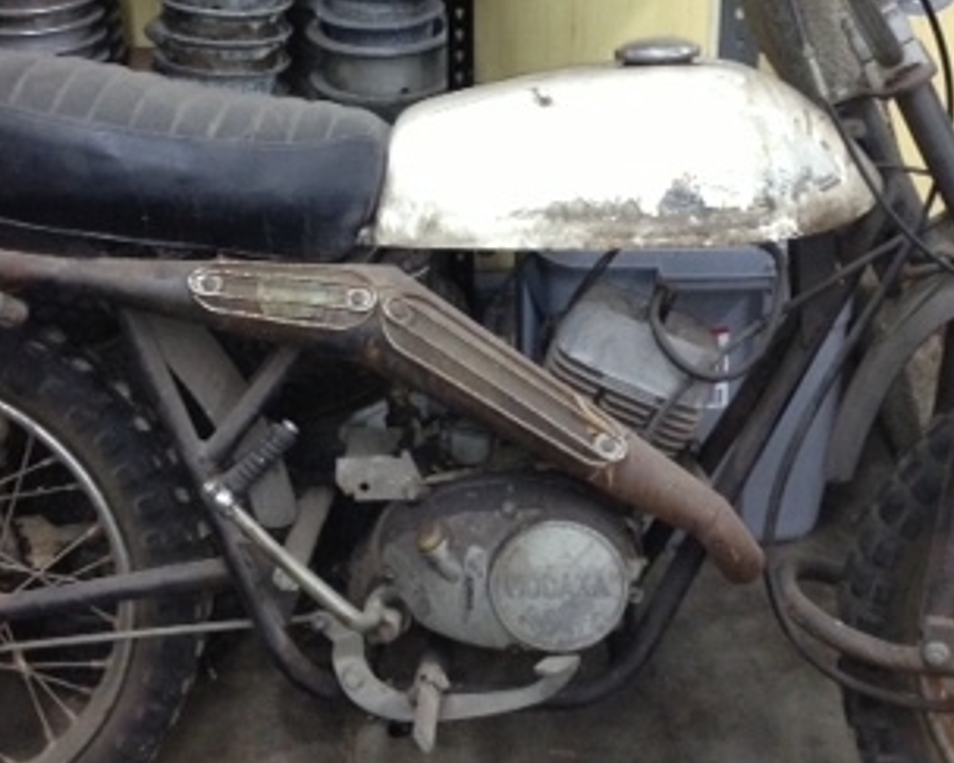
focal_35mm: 72
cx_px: 543
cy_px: 214
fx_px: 2032
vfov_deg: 21.1
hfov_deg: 26.4
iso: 200
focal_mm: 4.28
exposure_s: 1/20
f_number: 2.4
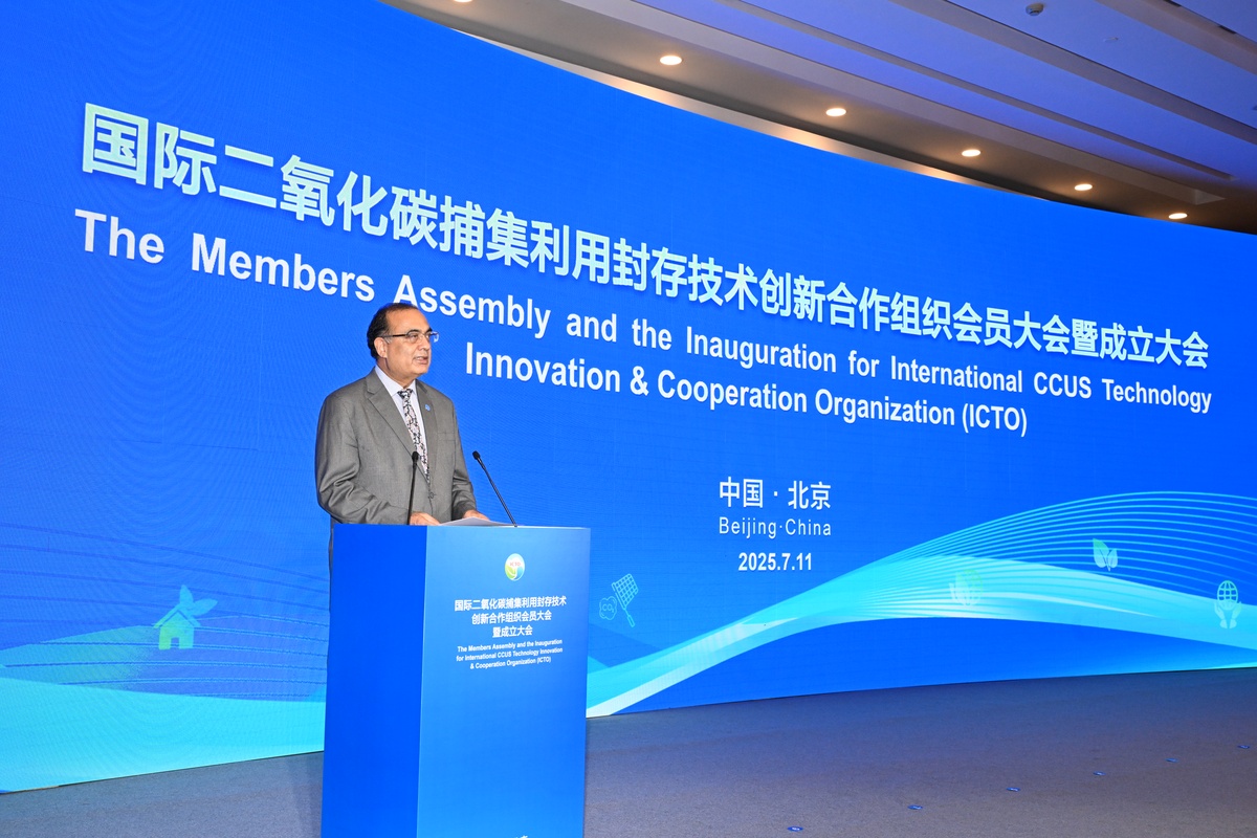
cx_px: 628
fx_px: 1222
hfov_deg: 54.4
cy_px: 419
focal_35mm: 35
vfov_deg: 37.9
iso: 2000
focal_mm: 35
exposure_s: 1/200
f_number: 9
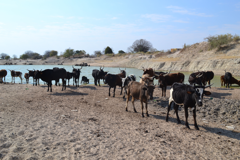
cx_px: 120
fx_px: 220
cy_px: 80
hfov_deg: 57.2
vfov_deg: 40.0
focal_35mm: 33
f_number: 14
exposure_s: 1/160
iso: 200
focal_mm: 22
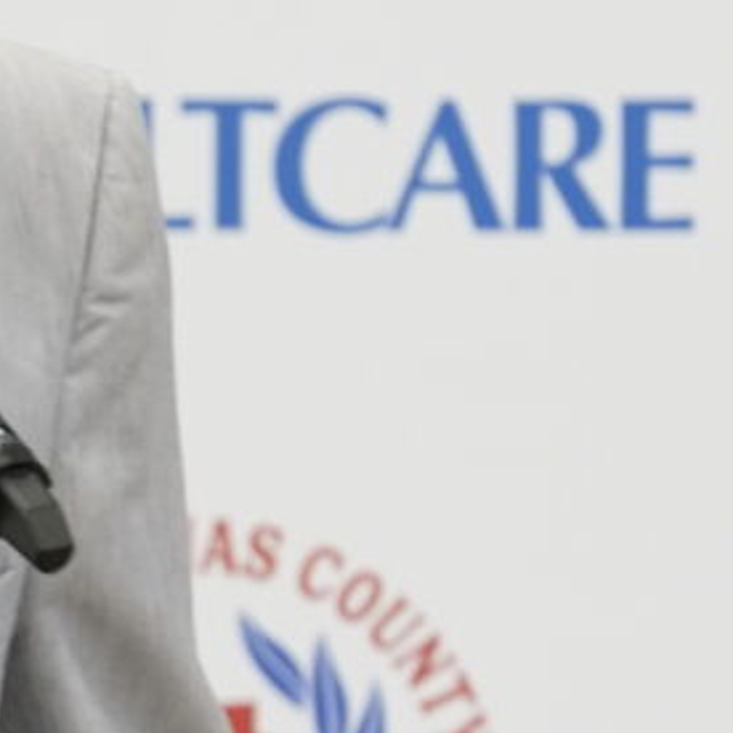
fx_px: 23406
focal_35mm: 977
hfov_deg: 1.8
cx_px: -555
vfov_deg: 1.8
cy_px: 567
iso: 2000
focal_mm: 198
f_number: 5.6
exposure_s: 1/125
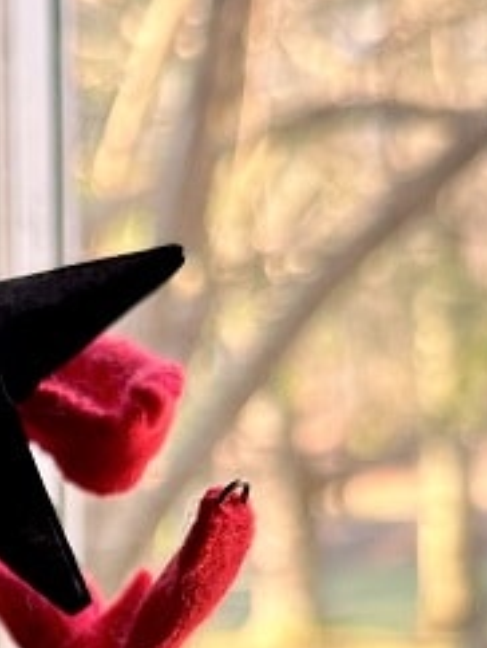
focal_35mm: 99
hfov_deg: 14.4
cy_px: 857
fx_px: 1854
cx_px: -142
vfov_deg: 18.4
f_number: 1.78
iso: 125
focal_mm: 6.86
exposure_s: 1/121
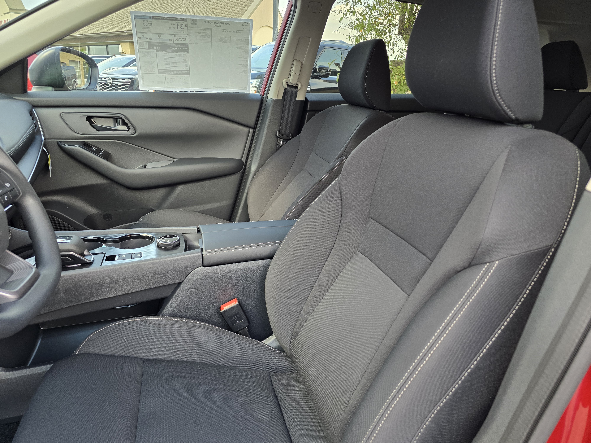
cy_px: 222
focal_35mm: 23
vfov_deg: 58.9
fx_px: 393
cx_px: 296
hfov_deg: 73.9
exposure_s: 1/180
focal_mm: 6.3
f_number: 1.7
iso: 100
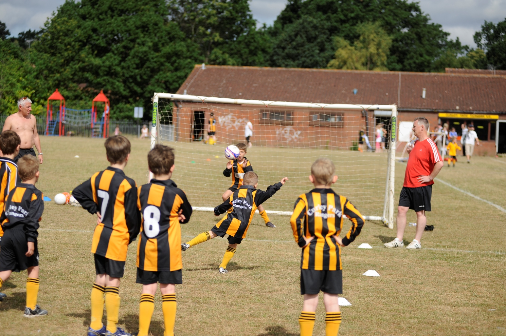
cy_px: 168
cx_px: 253
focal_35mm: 95
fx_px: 1334
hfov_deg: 21.5
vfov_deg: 14.4
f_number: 3.2
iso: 200
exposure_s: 1/4000
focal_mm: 95
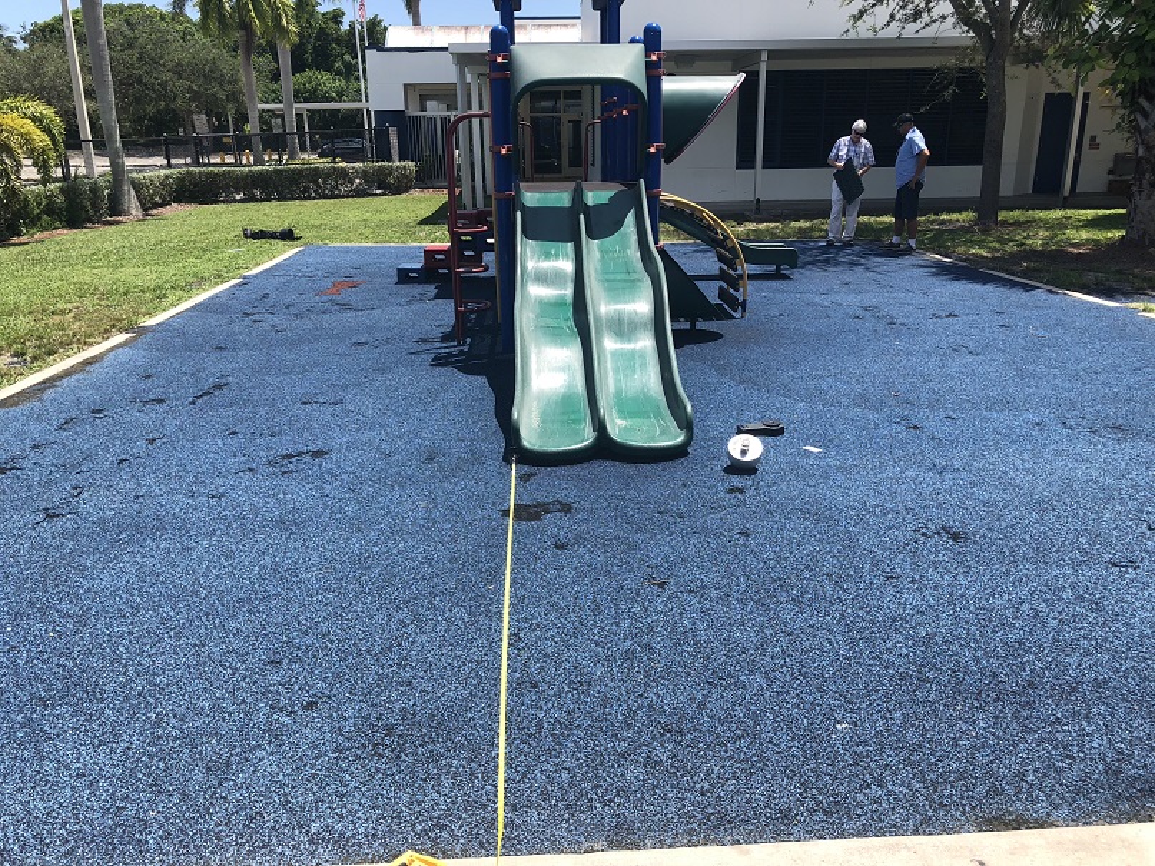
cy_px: 433
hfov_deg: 63.5
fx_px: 934
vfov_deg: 49.7
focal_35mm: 28
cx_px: 578
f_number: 1.8
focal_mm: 3.99
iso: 20
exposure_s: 1/1143
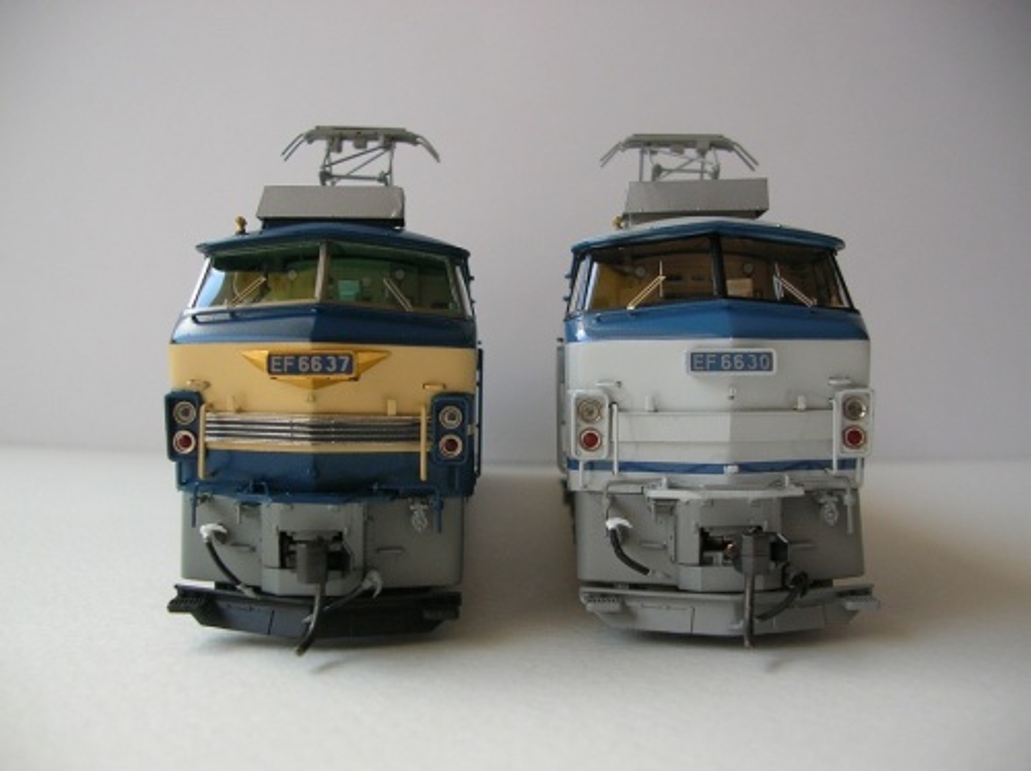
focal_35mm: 35
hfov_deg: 52.7
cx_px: 516
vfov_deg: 40.6
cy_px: 386
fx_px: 1041
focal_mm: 5.8
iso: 50
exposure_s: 1/67.2
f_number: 2.8
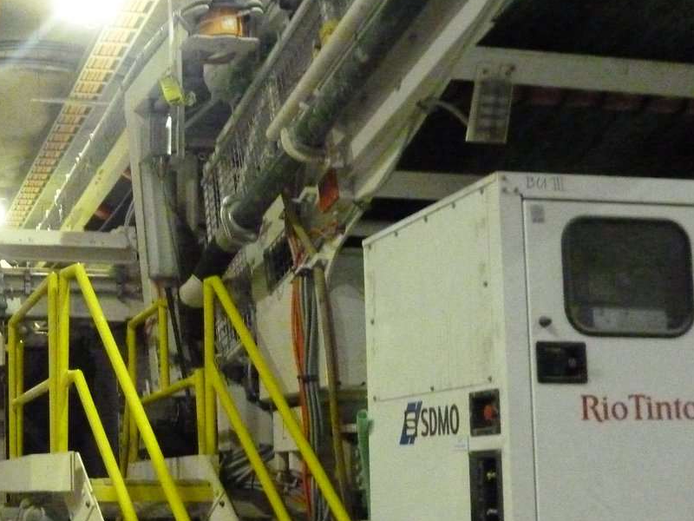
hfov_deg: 32.3
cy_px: 343
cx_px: 47
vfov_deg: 26.0
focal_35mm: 56
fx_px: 1123
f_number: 3.3
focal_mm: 4.9
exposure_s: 1/15
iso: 1250
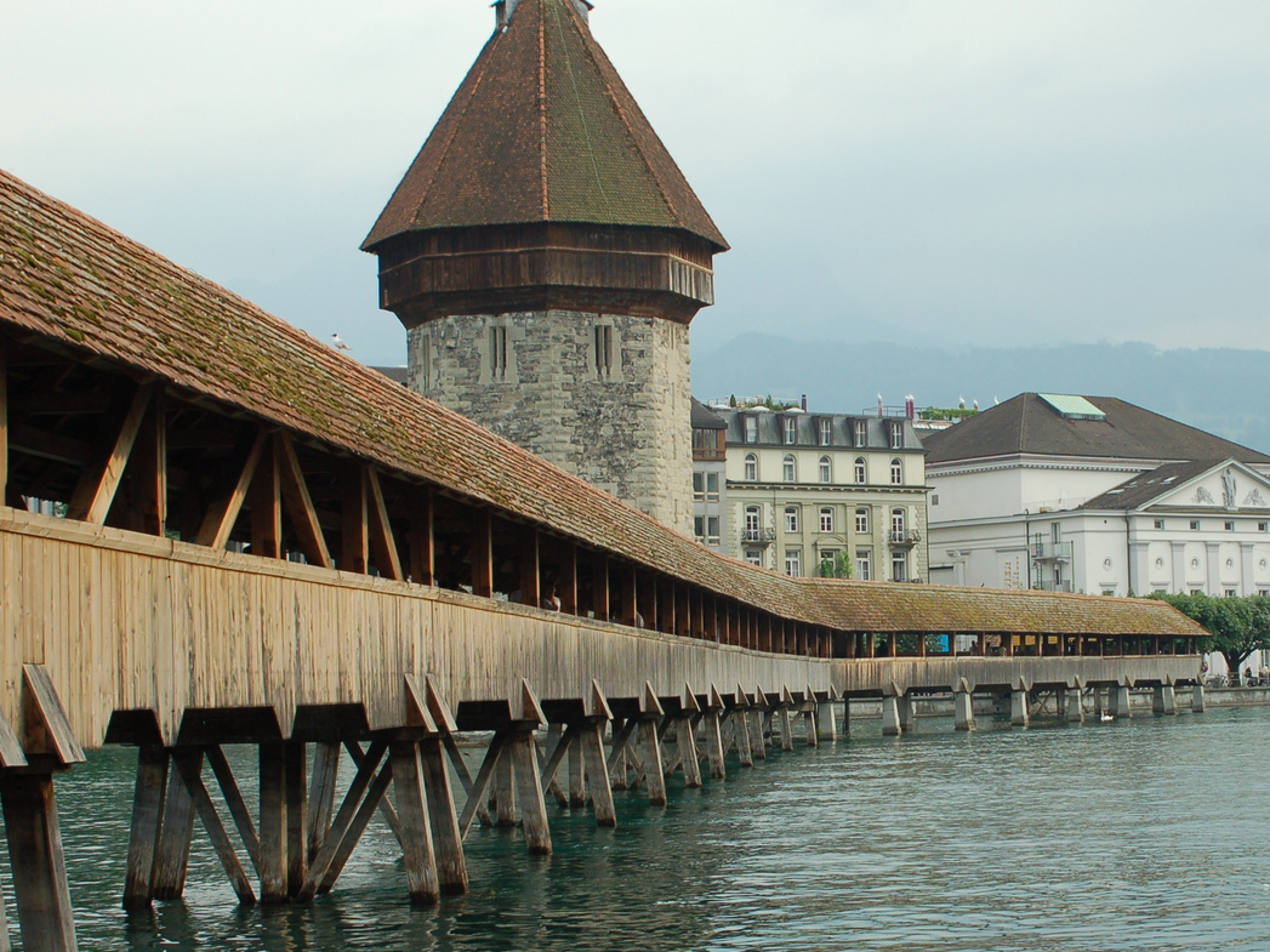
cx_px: 916
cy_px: 525
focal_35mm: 76
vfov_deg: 19.4
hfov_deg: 25.4
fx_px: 2788
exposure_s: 1/160
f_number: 6.3
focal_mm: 34
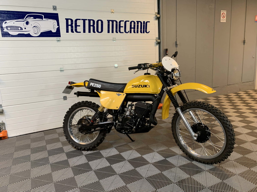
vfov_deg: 53.1
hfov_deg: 67.3
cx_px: 128
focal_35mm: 26
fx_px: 193
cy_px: 96
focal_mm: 4.25
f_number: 1.8
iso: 100
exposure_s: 1/60
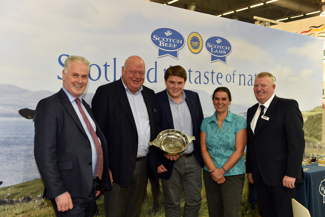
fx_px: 325
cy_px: 108
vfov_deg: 36.9
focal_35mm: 36
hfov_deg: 53.1
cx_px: 162
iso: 800
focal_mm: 36
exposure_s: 1/60
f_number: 5
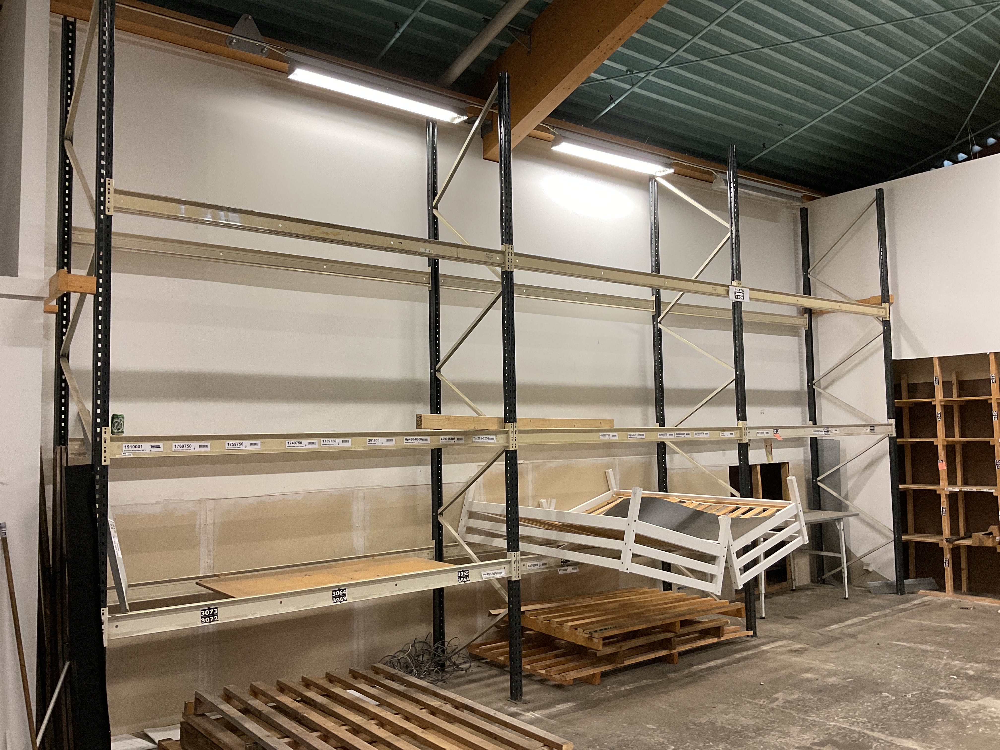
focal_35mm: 29
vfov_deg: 48.2
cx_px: 500
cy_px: 375
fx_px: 838
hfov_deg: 61.7
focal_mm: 3
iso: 80
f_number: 1.8
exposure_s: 1/50
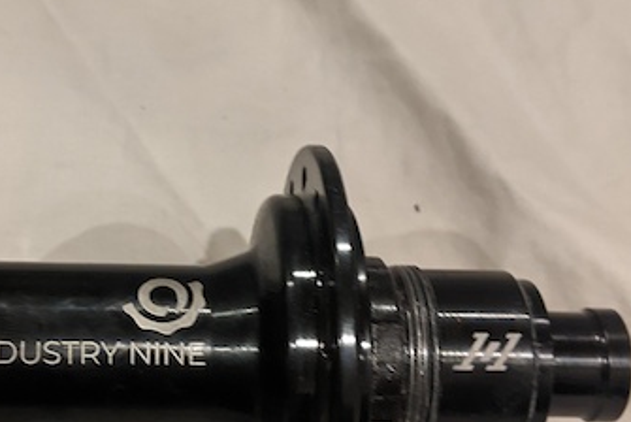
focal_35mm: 67
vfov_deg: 20.3
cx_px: 147
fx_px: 1175
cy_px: 258
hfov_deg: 29.5
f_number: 1.8
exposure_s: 1/30
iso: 673
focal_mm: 4.44
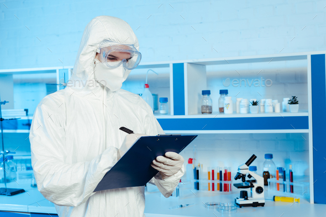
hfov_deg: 39.6
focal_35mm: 50
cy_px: 108
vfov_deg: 27.0
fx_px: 453
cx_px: 163
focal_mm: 50
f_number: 5
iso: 125
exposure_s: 1/160
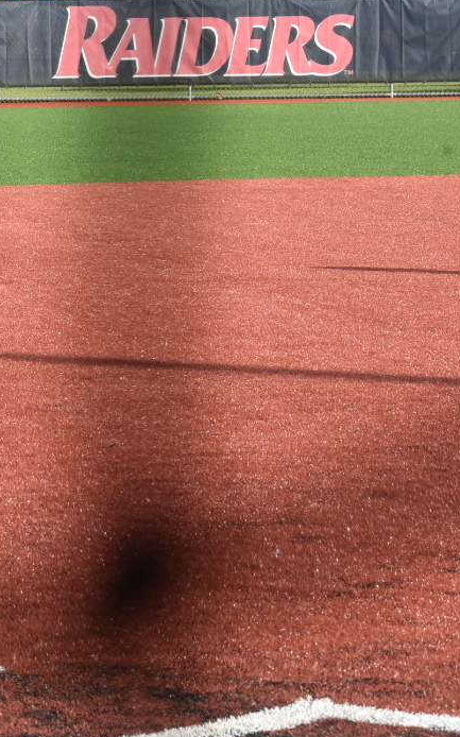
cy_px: 195
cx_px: -325
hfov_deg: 5.9
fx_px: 4398
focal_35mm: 219
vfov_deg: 9.6
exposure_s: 1/640
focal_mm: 92
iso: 1000
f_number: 13
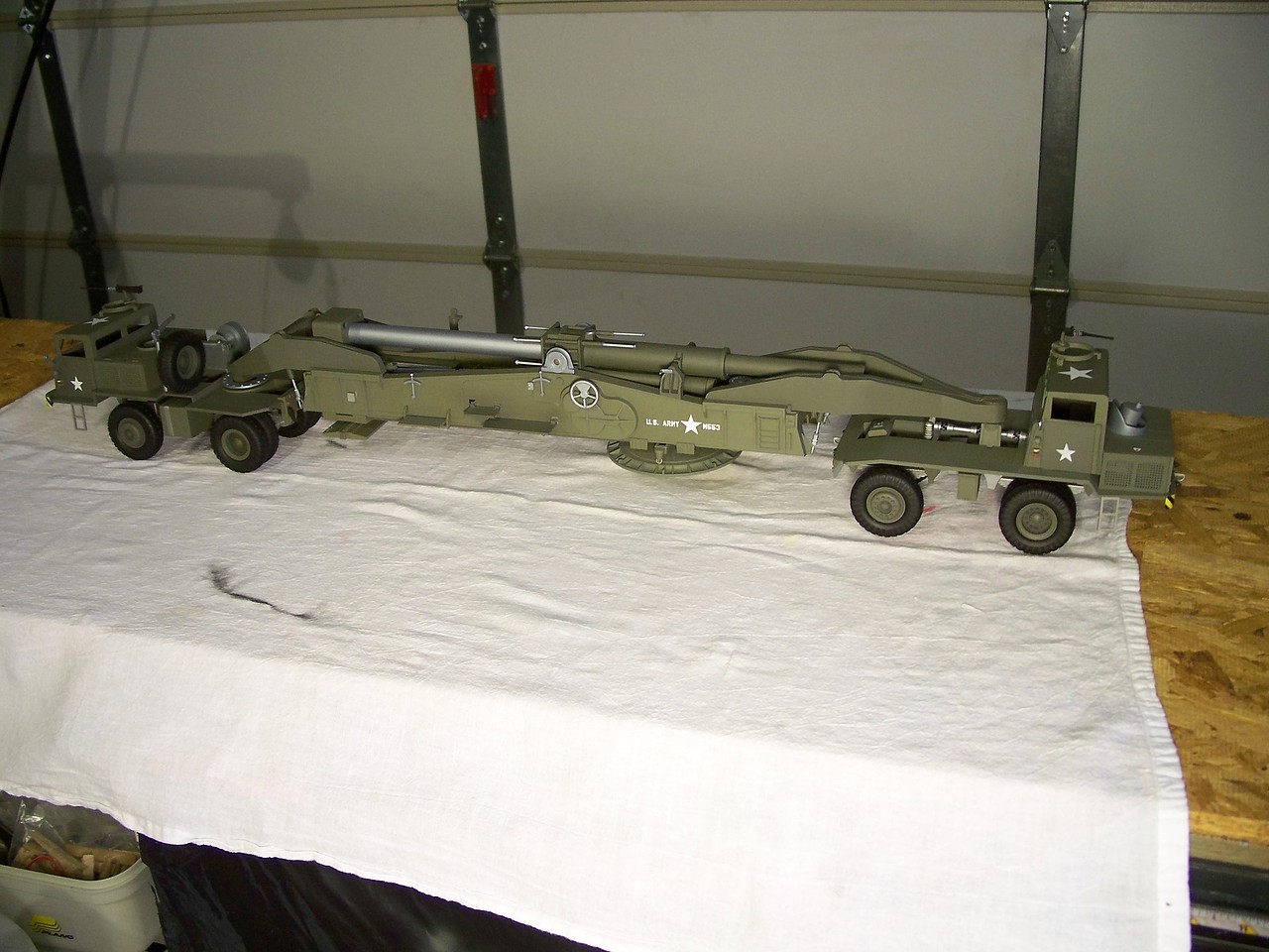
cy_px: 476
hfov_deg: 50.1
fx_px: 1356
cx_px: 634
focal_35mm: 37
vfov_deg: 38.7
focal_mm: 7.8
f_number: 2.8
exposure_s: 1/15
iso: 200
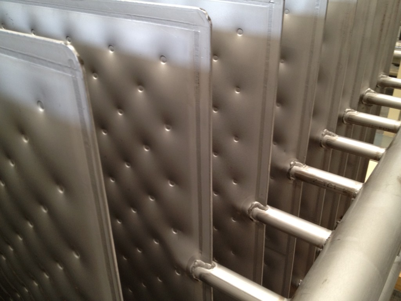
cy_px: 150
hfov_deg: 52.6
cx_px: 200
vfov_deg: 40.7
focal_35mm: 35
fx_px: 405
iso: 125
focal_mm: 4.28
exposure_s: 1/20
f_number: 2.4
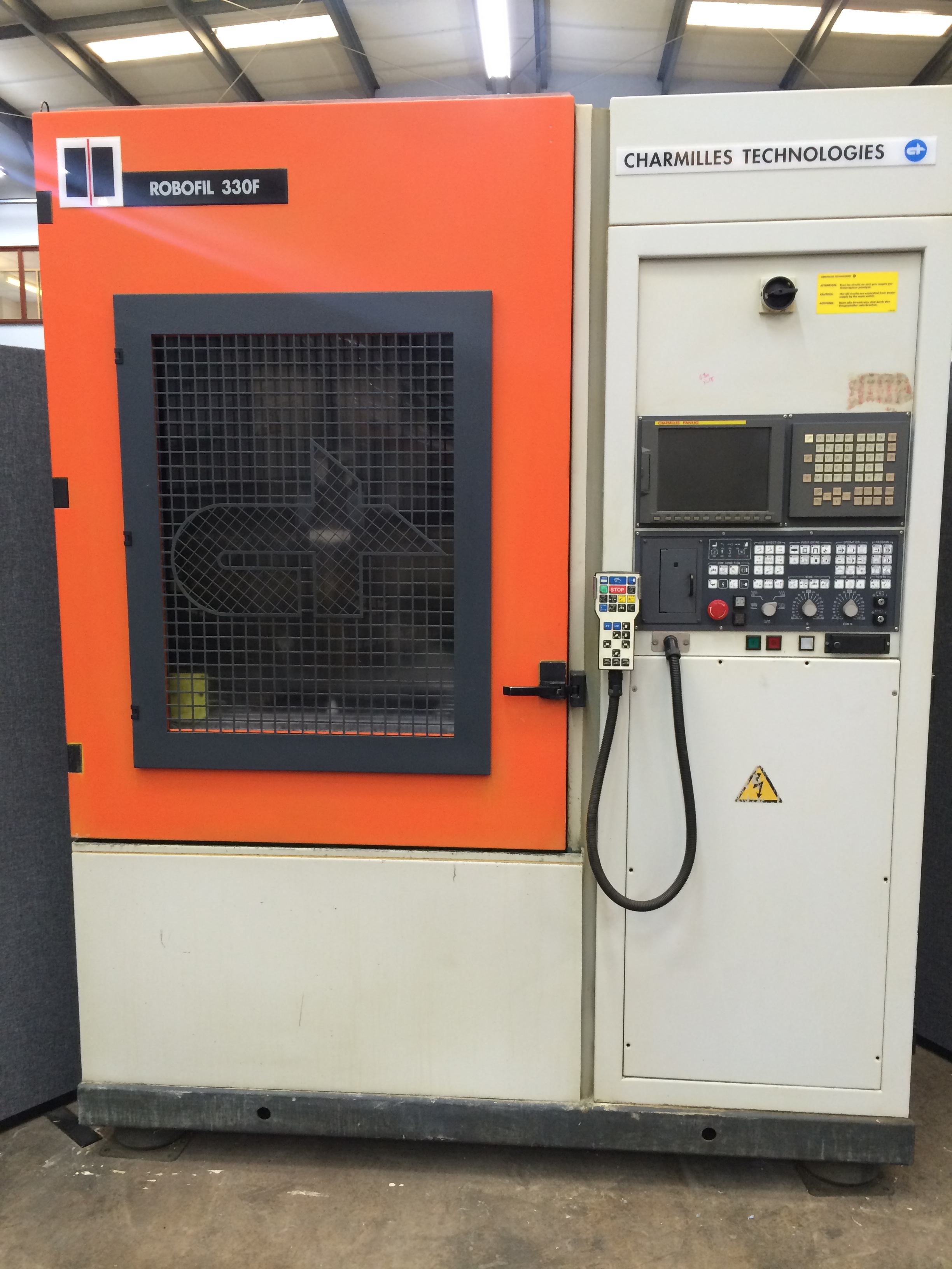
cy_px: 634
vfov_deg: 61.7
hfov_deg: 48.2
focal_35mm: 29
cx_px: 476
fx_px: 1063
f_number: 2.2
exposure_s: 1/33
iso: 160
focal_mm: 4.15
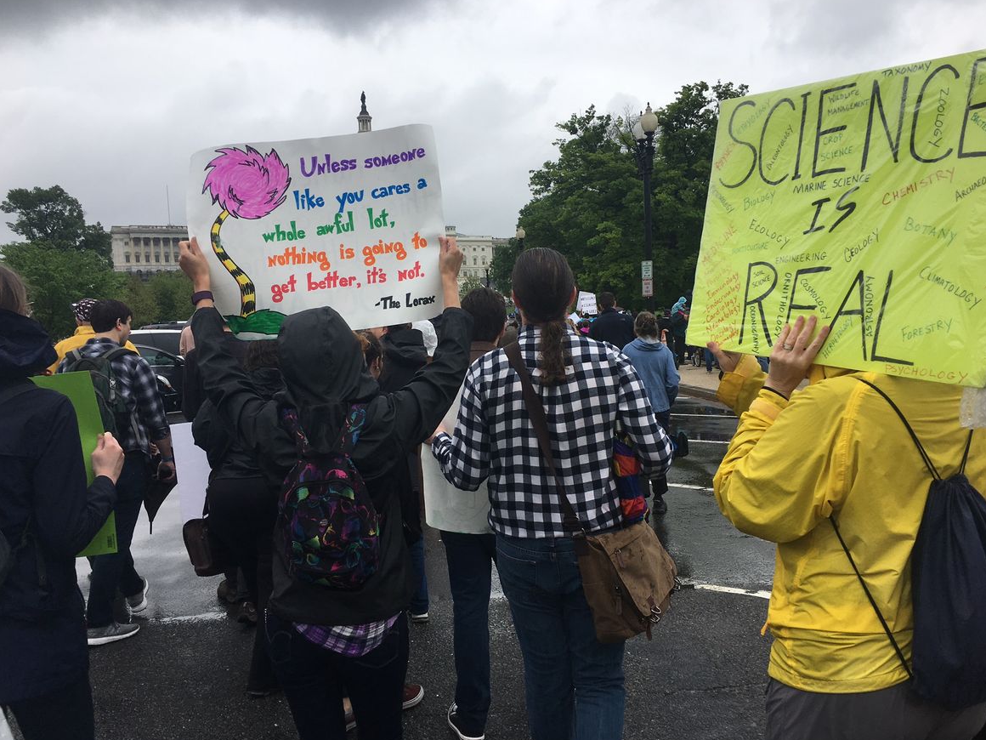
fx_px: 855
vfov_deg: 46.8
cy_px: 373
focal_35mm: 30
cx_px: 495
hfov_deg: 60.0
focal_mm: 4.15
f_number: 2.2
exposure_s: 1/587
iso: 25
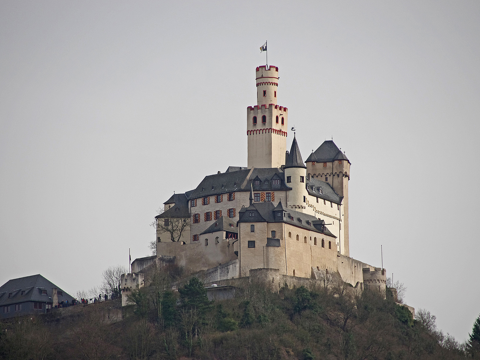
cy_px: 180
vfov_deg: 4.5
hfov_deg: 6.1
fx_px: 4534
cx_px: 238
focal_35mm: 327
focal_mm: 200
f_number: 6.3
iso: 800
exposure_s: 1/3200
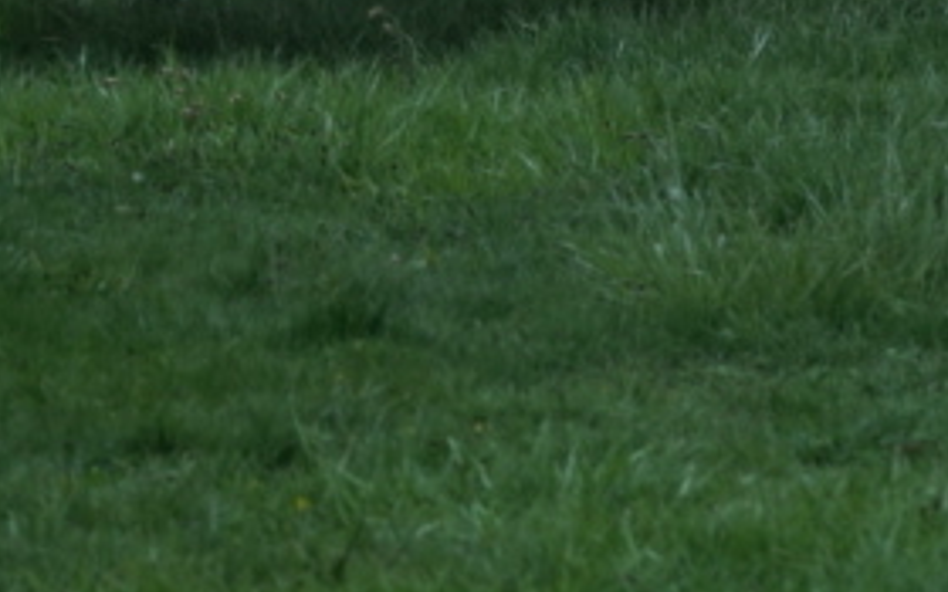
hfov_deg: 4.1
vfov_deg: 2.6
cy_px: -683
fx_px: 12944
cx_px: 2099
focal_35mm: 501
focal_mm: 85
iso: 200
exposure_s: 1/160
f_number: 4
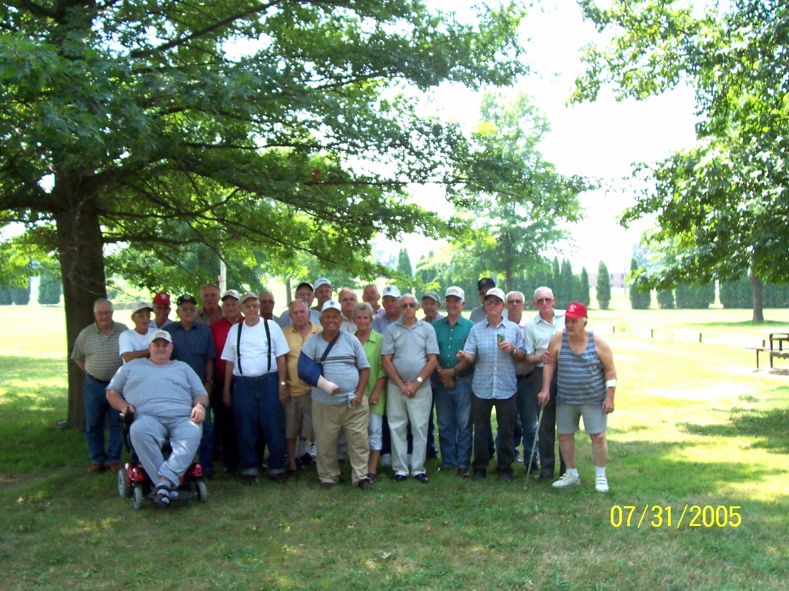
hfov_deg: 50.1
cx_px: 394
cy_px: 296
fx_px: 843
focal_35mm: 37
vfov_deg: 38.7
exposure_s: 1/350
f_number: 2.8
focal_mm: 5.6
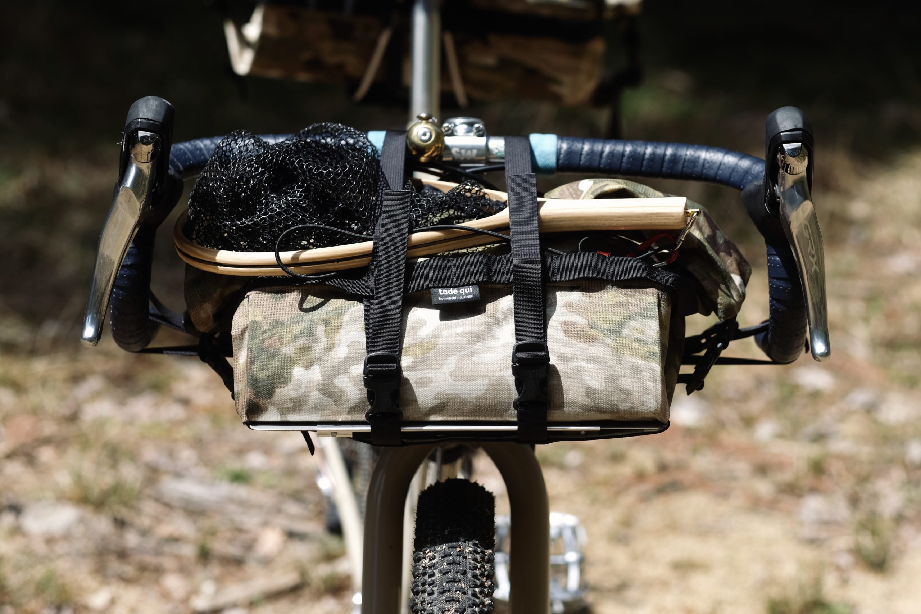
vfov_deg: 16.3
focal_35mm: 84
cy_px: 307
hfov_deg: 24.2
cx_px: 460
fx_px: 2149
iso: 100
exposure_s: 1/2000
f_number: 2.5
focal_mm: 56
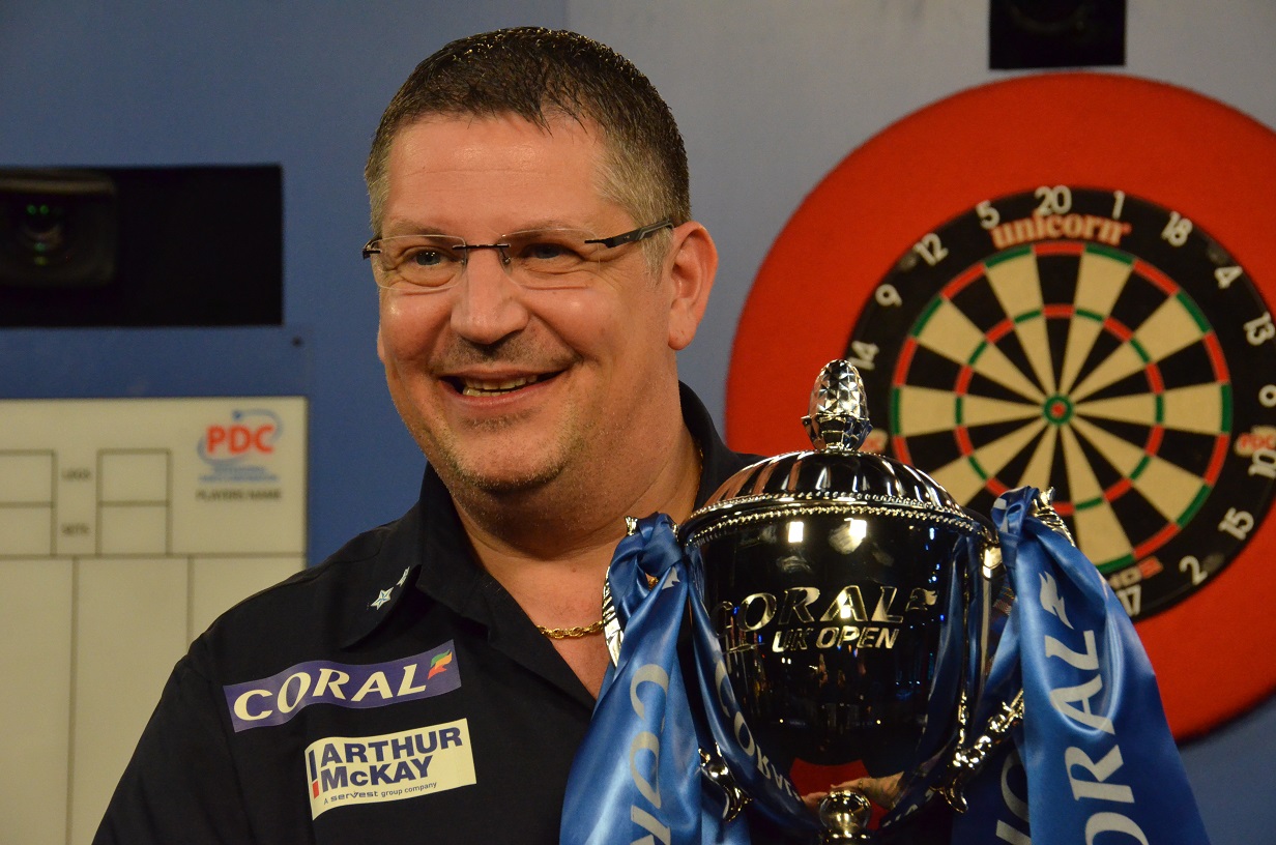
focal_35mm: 123
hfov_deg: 16.7
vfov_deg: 11.1
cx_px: 638
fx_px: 4351
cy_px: 422
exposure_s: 1/250
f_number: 8
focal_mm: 82
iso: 3200
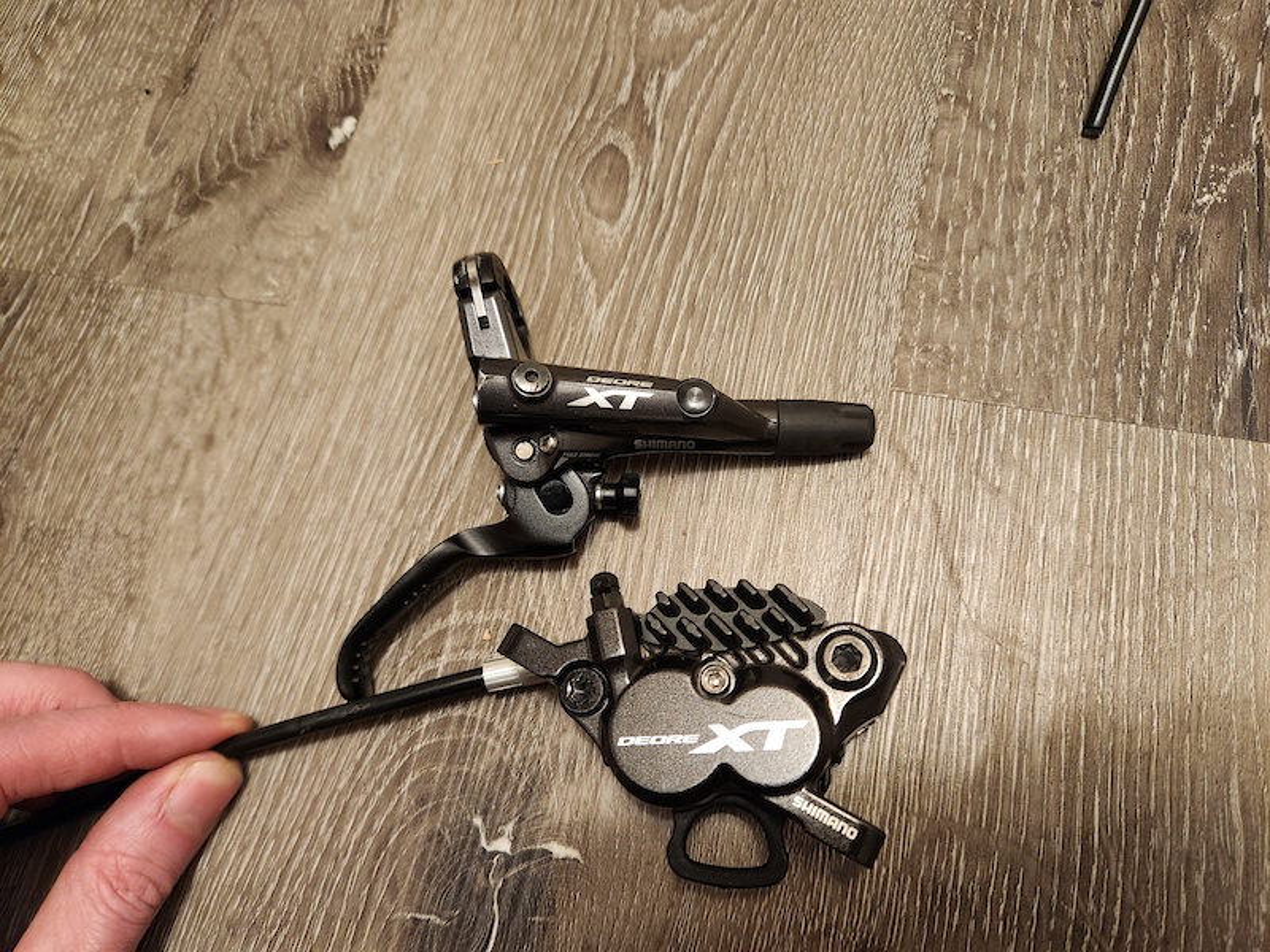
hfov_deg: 73.9
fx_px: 844
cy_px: 476
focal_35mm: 23
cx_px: 635
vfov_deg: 58.9
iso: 800
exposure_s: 1/60
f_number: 1.8
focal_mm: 5.4
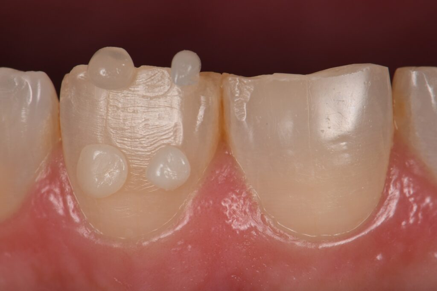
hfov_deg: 13.1
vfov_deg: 8.7
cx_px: 218
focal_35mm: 157
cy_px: 146
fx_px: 1905
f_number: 32
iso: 200
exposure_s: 1/160
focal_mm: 105
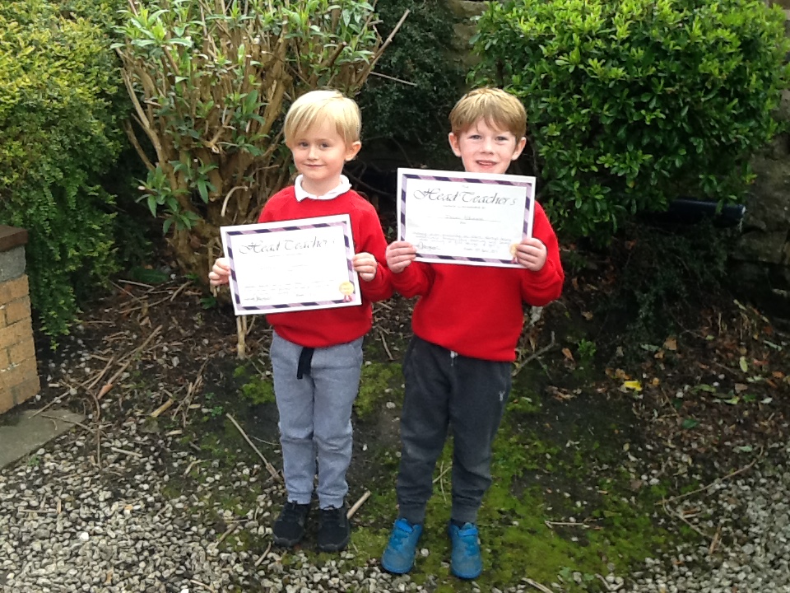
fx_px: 1004
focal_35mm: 44
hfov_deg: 42.9
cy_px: 296
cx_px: 395
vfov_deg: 32.9
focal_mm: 2.03
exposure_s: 1/195
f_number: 2.4
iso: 40
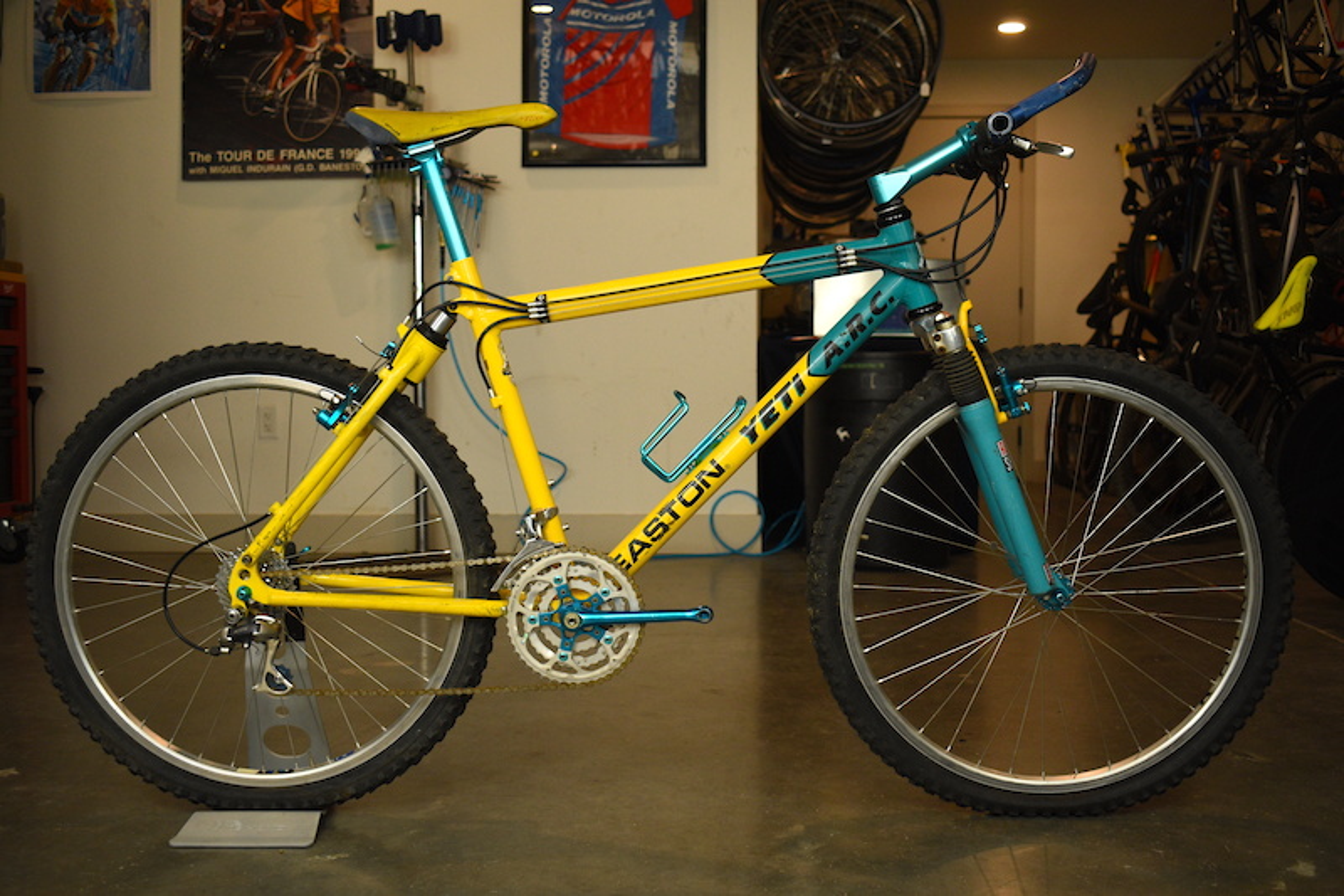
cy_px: 448
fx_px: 1512
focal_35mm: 40
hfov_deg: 47.9
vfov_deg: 33.0
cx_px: 672
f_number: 4.5
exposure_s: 1/80
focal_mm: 27
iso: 800
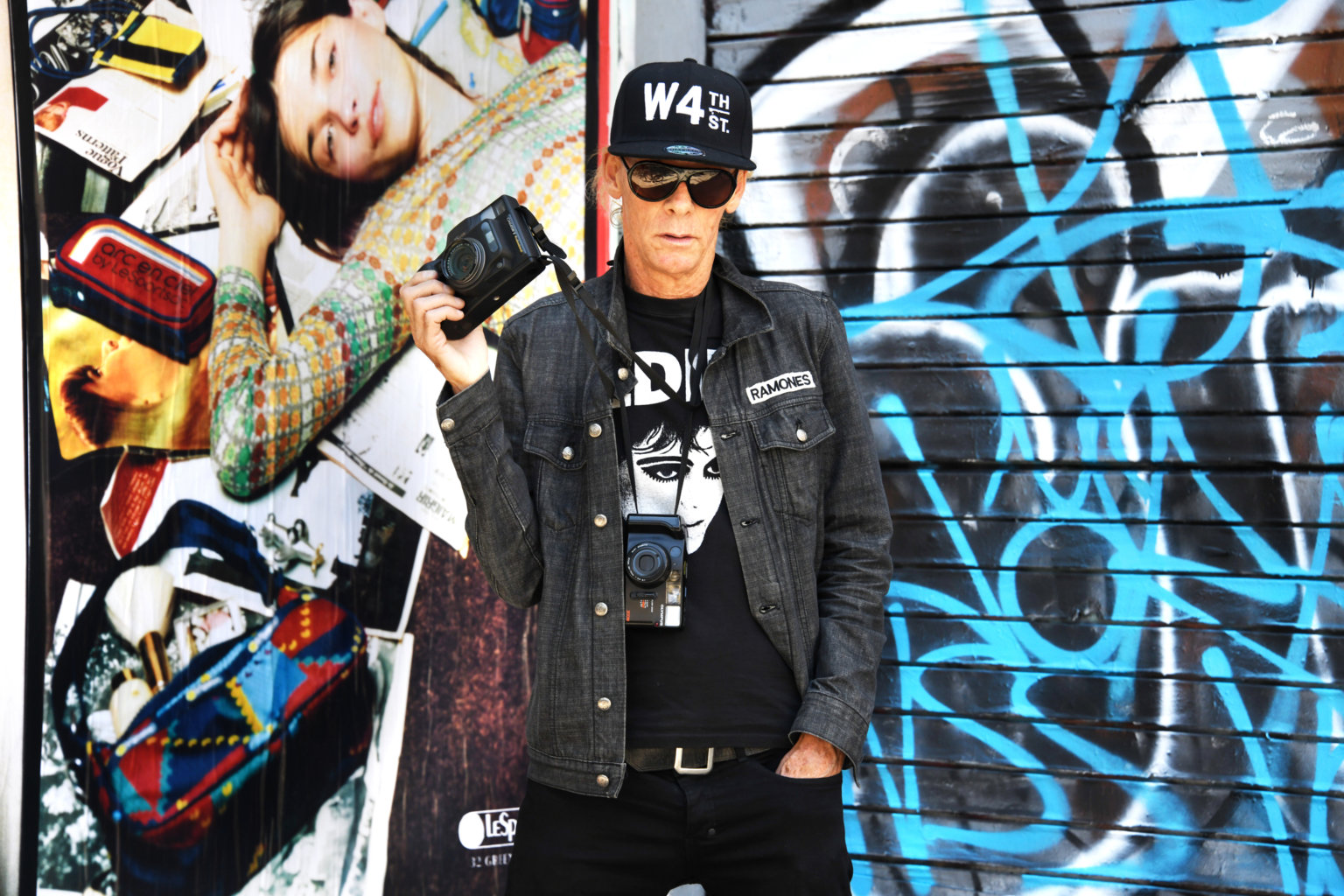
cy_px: 448
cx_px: 672
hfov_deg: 15.2
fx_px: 5040
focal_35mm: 135
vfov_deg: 10.2
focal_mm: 135
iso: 500
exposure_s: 1/320
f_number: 5.6
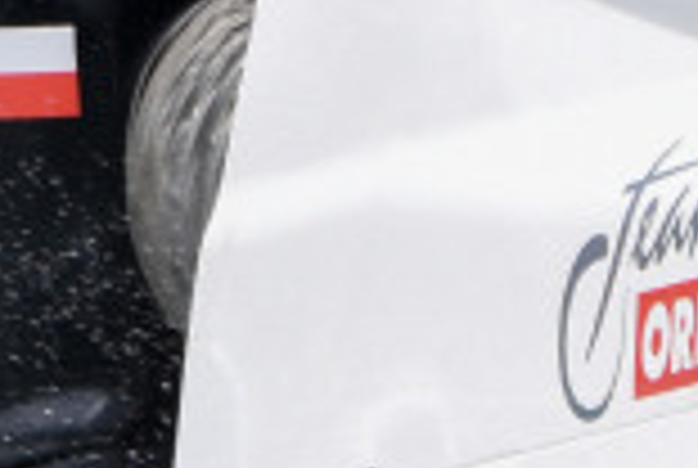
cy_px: 238
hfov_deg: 0.3
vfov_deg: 0.2
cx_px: 2053
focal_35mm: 6951
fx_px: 135030
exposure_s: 1/1600
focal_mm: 600
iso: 400
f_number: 7.1
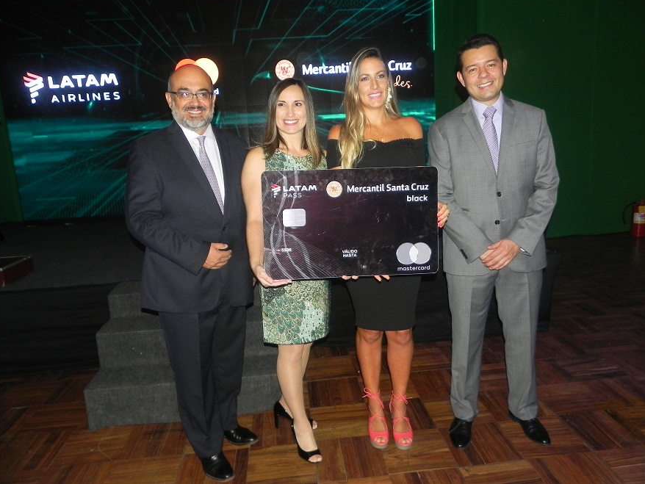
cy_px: 234
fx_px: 503
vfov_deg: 51.4
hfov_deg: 65.3
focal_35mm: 27
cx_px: 318
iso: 200
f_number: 2.8
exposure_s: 1/30
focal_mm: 4.6
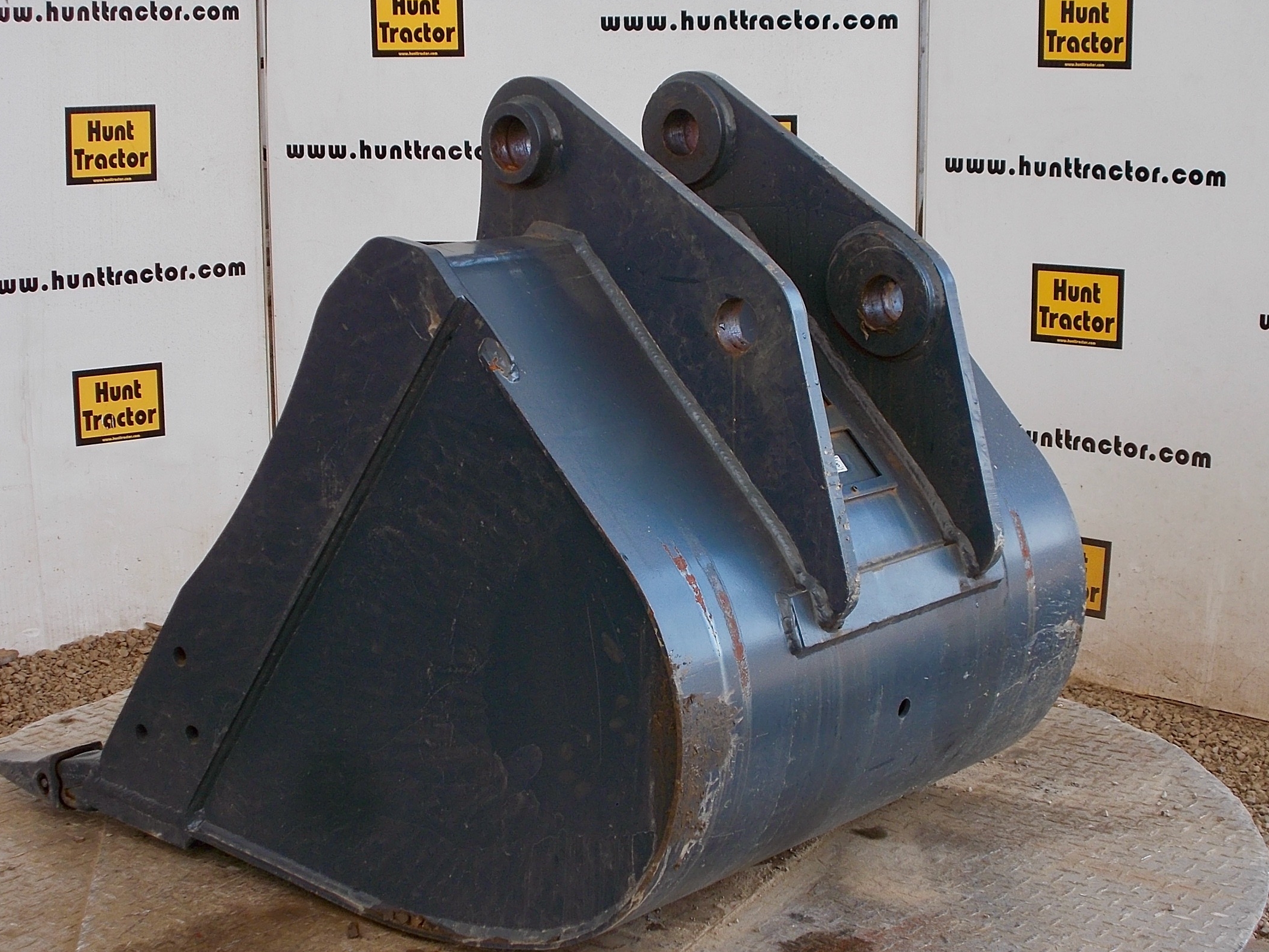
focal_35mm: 62
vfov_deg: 23.6
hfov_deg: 31.2
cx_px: 613
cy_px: 504
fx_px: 2273
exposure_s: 1/60
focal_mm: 10.3
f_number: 4.9
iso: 80
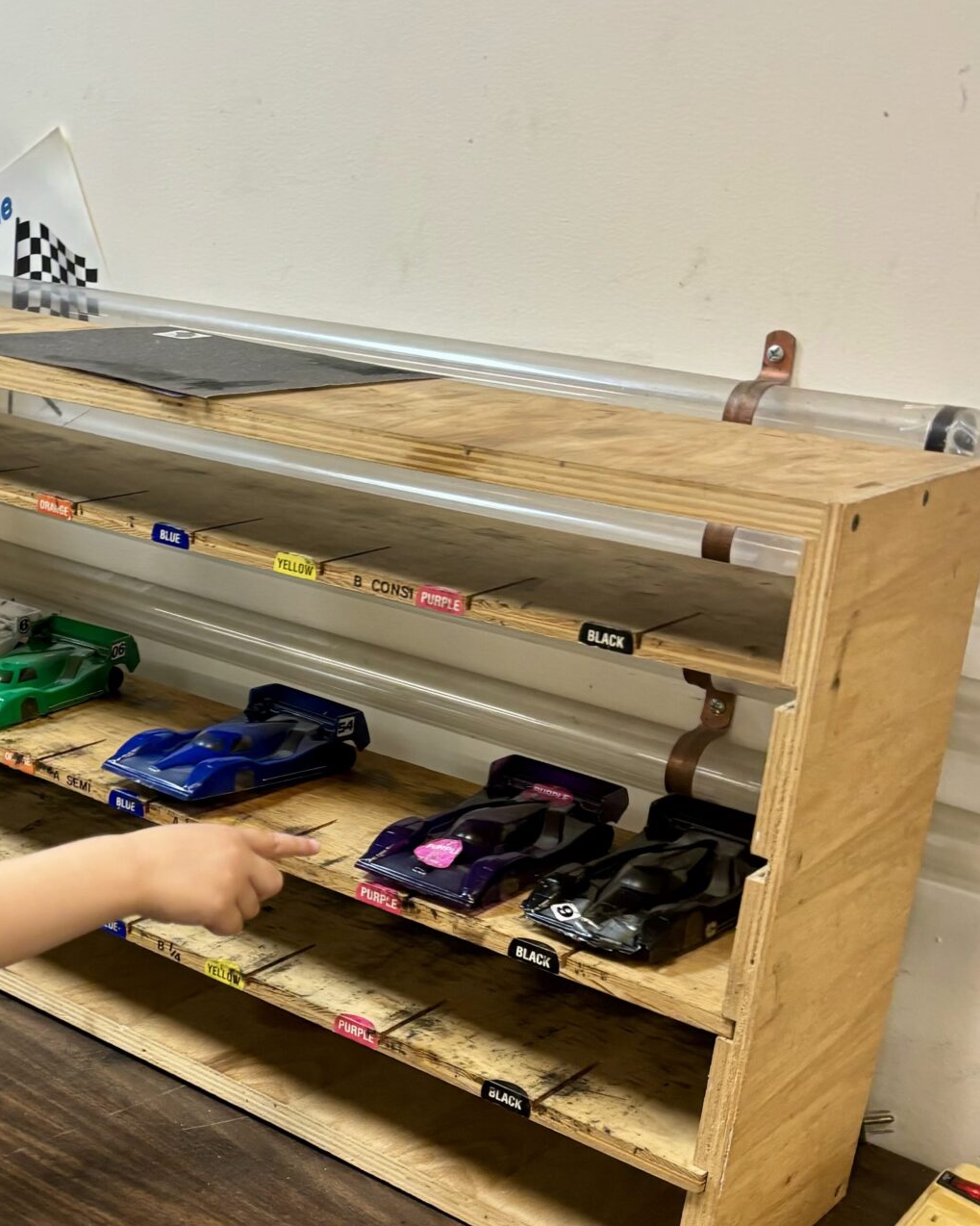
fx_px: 1849
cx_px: 135
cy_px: 764
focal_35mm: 51
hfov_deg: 28.7
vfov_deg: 36.5
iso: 125
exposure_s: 1/64
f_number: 1.6
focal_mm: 5.96
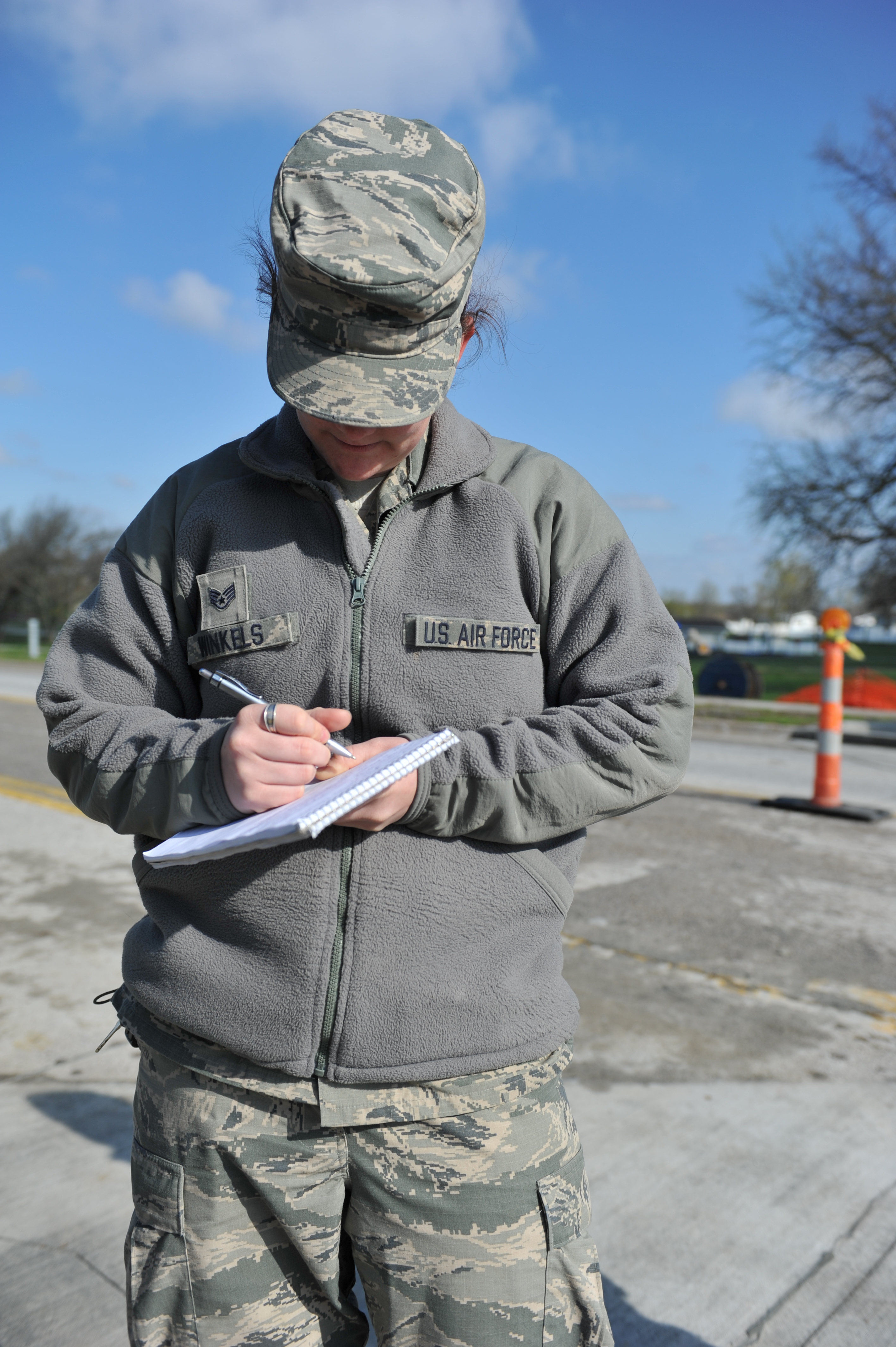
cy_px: 674
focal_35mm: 29
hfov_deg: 44.9
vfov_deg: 63.7
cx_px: 448
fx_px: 1084
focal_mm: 29
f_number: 3.5
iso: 200
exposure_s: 1/3200
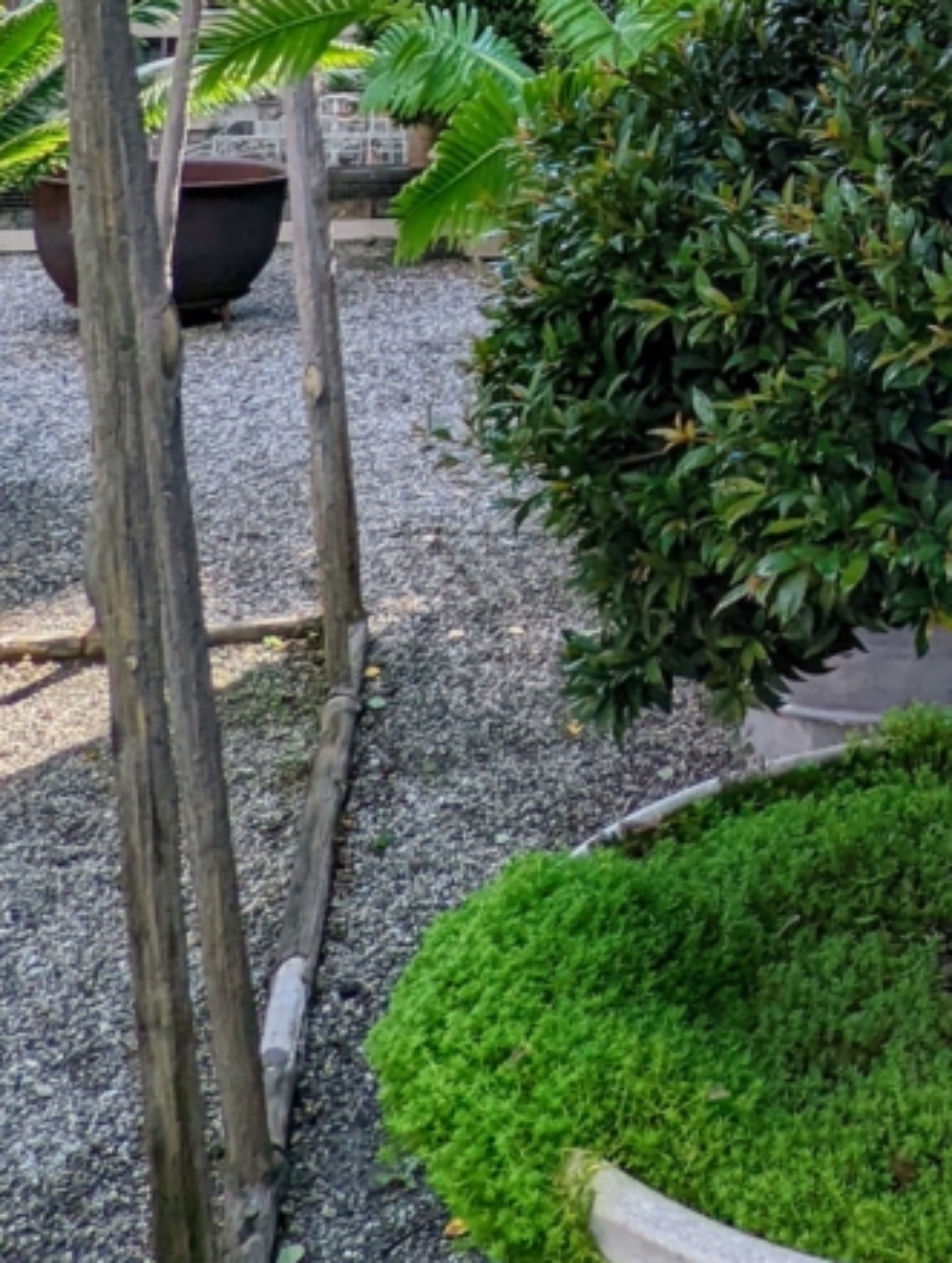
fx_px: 2047
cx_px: 1100
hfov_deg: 24.1
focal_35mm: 56
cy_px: -150
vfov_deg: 30.4
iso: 41
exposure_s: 1/1056
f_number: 2.2
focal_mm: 2.35
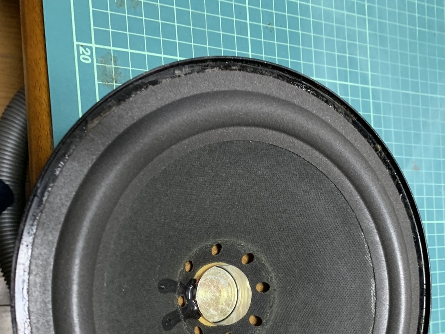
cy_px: 294
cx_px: 224
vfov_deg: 38.3
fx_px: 450
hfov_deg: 52.6
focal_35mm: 35
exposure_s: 1/33
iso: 320
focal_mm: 4.25
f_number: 1.8
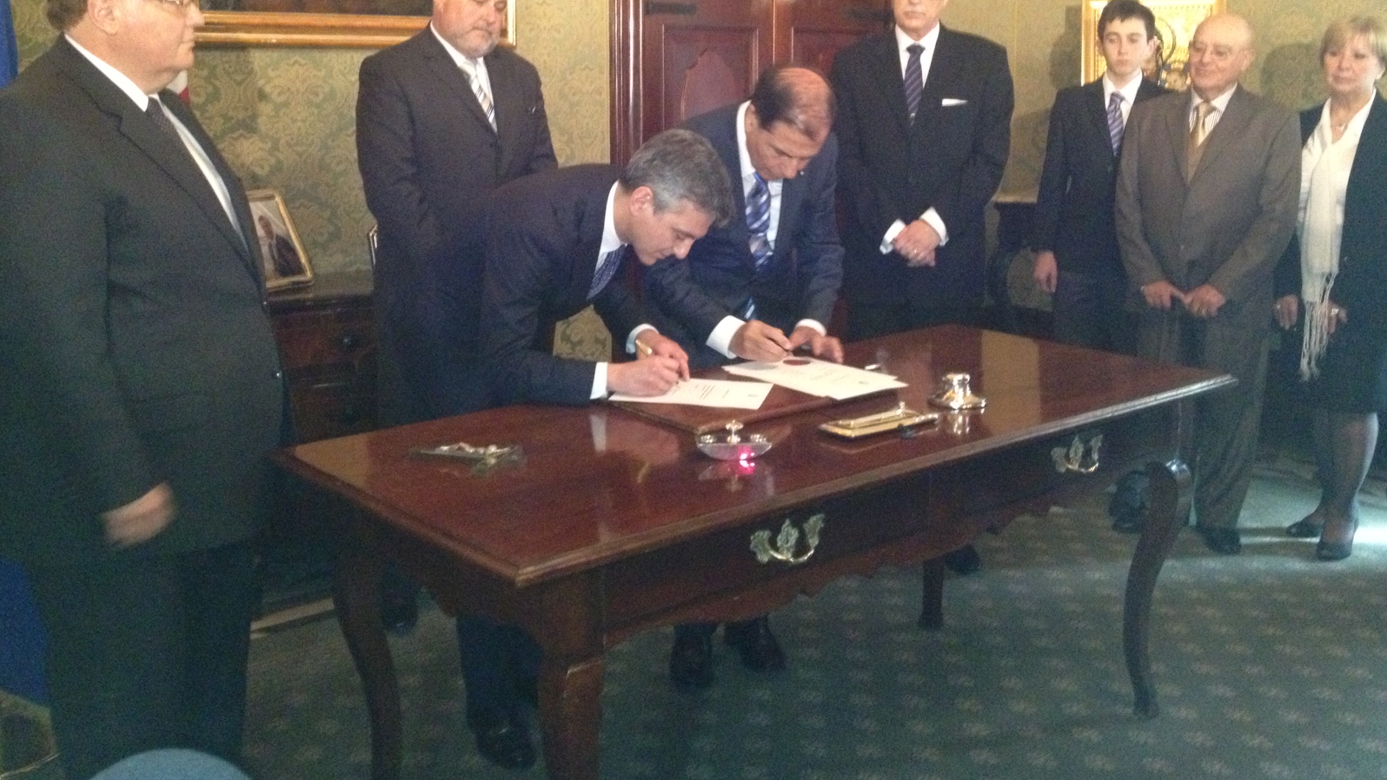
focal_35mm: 39
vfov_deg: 30.2
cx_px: 702
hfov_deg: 51.6
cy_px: 255
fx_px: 1434
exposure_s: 1/16
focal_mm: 4.28
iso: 640
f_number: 2.4
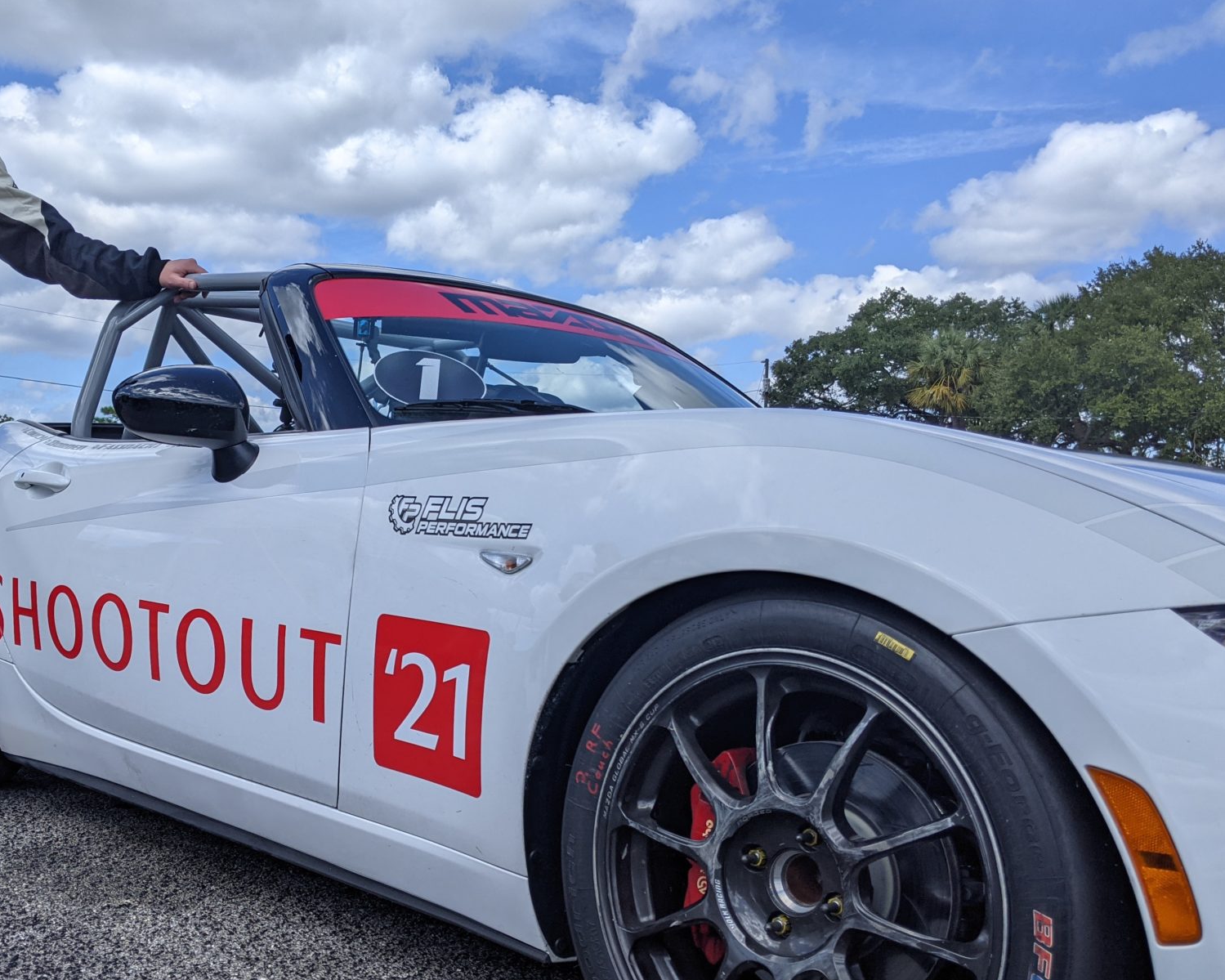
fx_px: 1305
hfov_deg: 49.6
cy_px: 561
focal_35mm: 36
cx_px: 430
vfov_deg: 41.1
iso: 62
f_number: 1.8
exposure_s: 1/3356
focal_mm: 4.44
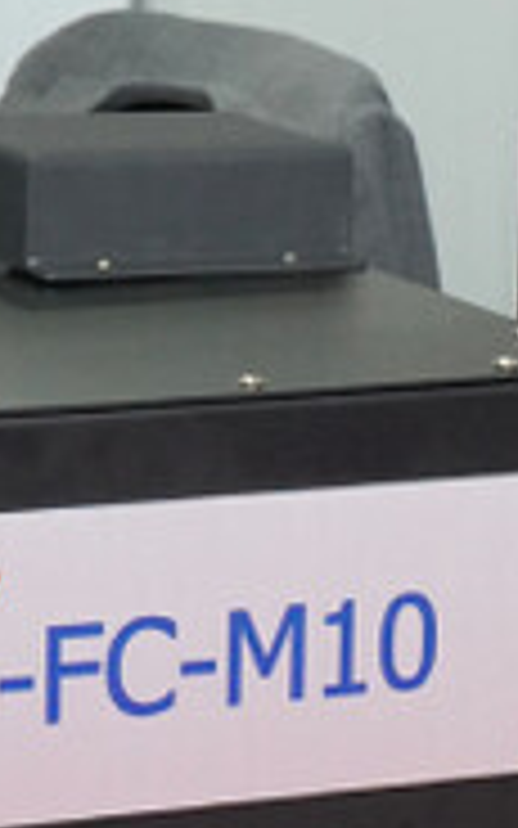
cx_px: 635
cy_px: 898
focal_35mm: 239
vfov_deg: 8.7
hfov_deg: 5.5
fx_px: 5398
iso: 1000
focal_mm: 30
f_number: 4
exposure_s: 1/160
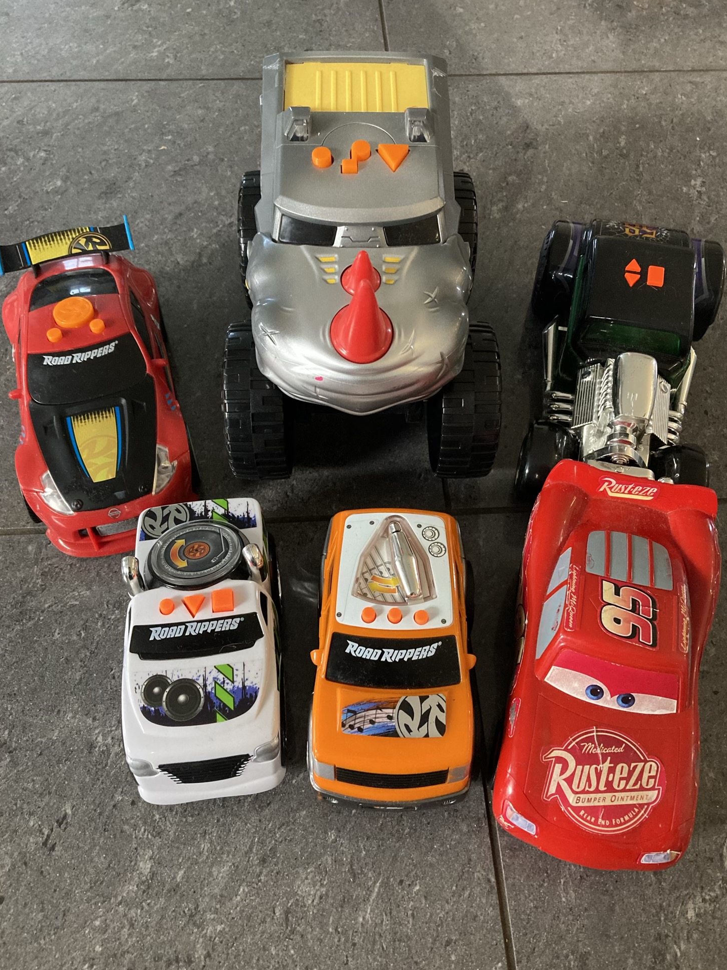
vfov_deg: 61.7
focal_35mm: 29
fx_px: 812
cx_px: 368
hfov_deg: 48.2
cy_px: 483
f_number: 1.8
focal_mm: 3.99
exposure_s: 1/33
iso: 320
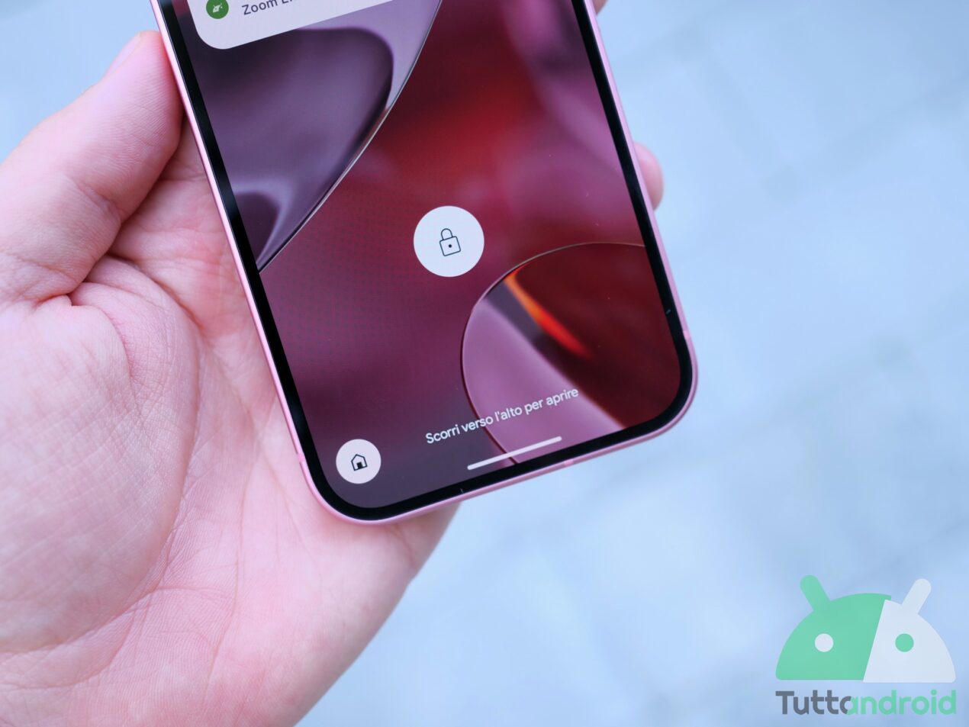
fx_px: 1232
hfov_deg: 42.9
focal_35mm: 44
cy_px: 364
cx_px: 484
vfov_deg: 32.9
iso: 200
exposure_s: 1/125
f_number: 2.8
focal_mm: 22
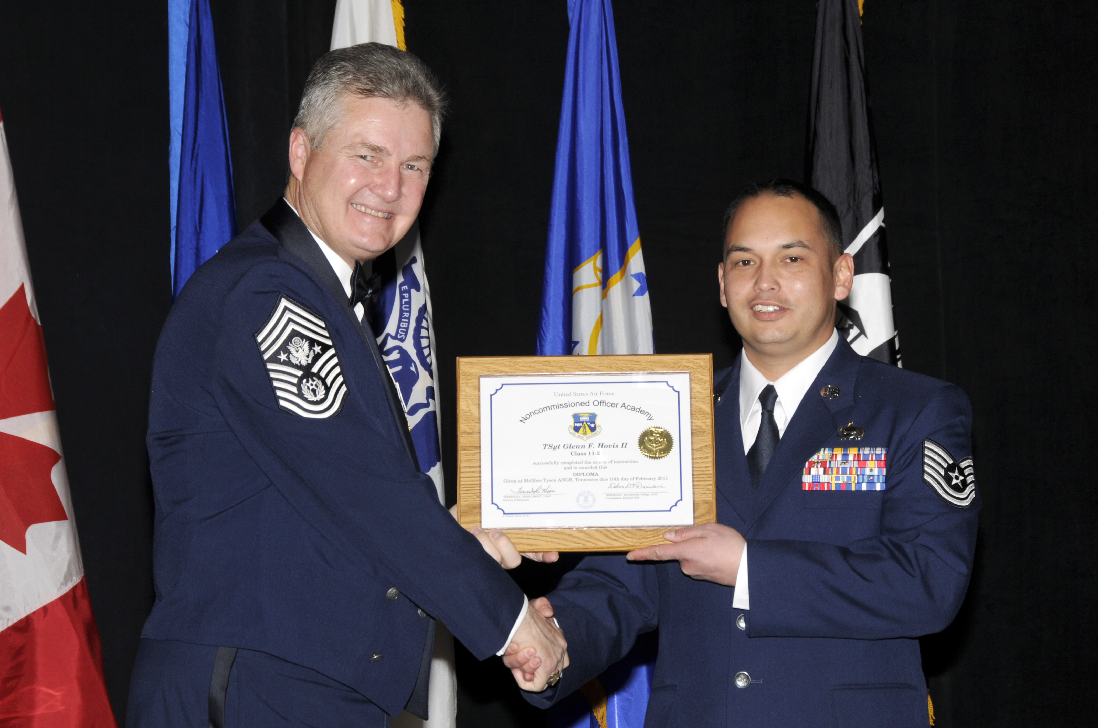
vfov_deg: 9.6
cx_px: 549
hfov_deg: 14.4
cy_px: 364
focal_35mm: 142
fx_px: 4339
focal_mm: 95
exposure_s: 1/60
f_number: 11
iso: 200
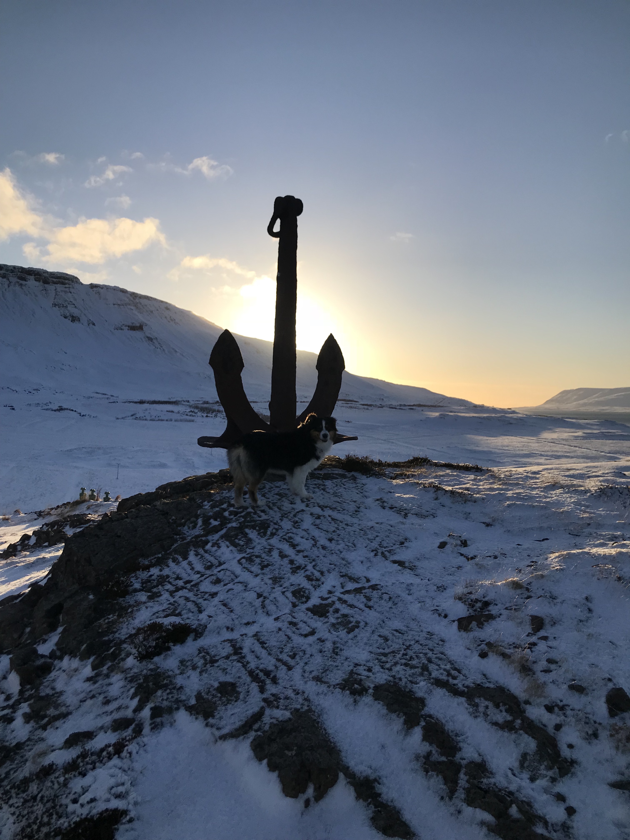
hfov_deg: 49.7
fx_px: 679
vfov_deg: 63.4
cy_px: 420
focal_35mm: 28
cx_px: 315
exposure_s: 1/3096
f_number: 1.8
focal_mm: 3.99
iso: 20
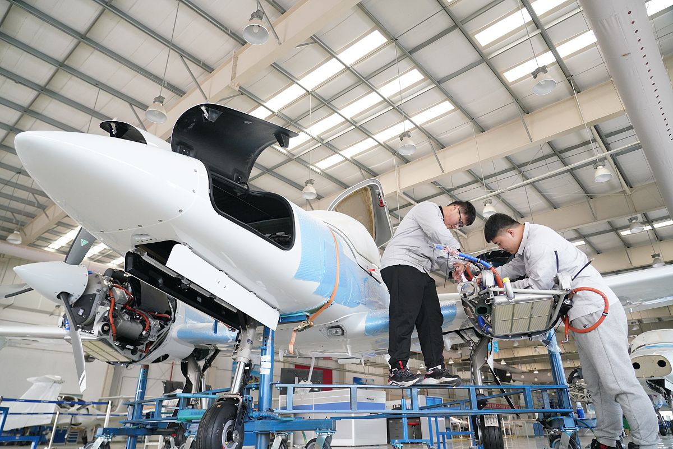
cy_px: 224
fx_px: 449
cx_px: 336
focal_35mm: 24
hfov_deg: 73.7
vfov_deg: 53.2
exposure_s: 1/500
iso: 4000
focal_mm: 24
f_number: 4
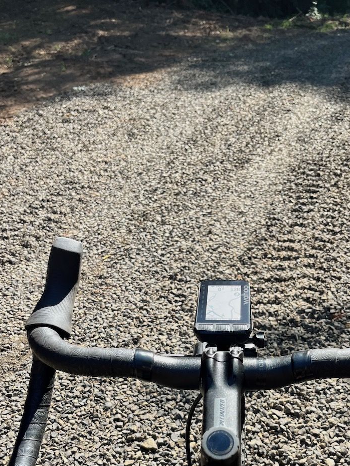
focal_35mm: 41
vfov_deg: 44.2
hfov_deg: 35.0
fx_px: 552
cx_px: 217
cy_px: 352
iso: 50
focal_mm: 5.1
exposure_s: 1/967
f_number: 1.6
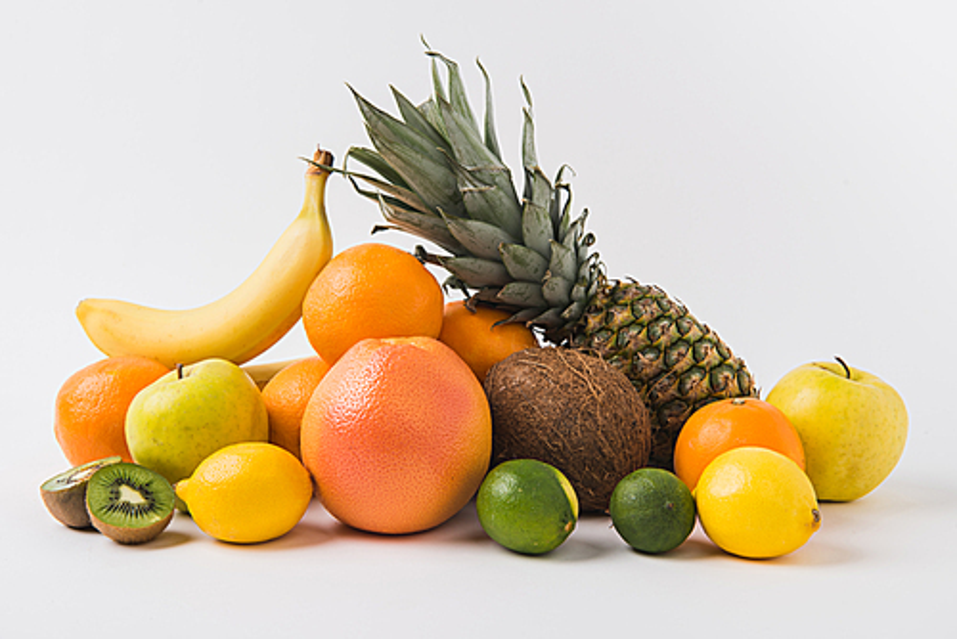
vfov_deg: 22.7
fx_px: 1596
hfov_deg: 33.4
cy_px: 320
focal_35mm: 60
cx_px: 478
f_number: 11
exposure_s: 1/160
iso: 100
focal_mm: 60
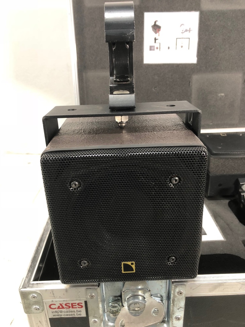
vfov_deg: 63.4
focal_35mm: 28
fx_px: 264
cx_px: 122
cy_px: 164
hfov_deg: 49.7
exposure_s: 1/17
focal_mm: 3.99
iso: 40
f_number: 1.8
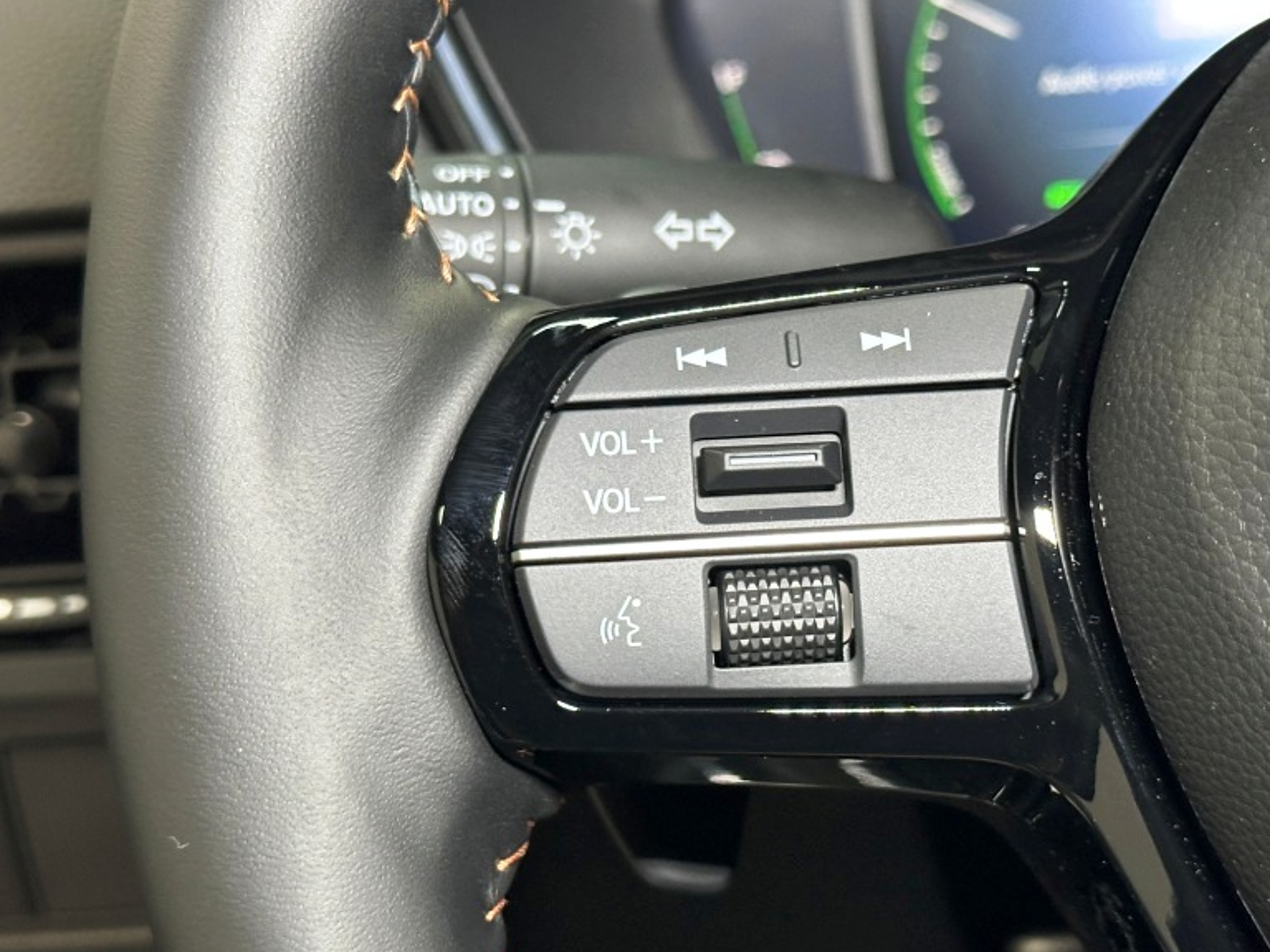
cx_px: 767
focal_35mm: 64
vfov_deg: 22.9
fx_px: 2348
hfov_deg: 30.2
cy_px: 488
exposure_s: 1/40
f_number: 1.78
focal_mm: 6.86
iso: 400
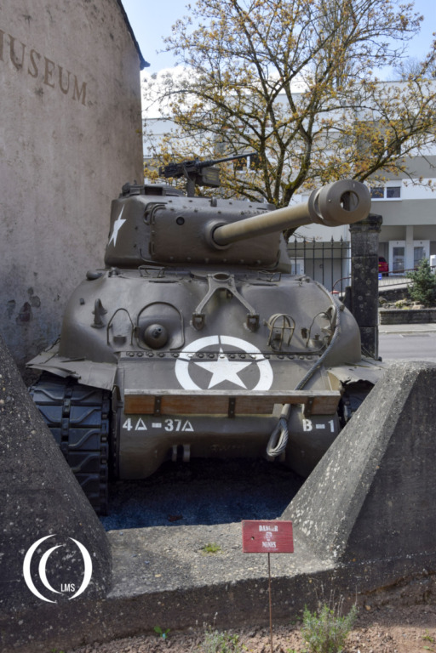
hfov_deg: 36.9
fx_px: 654
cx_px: 218
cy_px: 326
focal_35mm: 36
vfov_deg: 53.1
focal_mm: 24
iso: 280
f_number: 8
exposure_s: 1/250
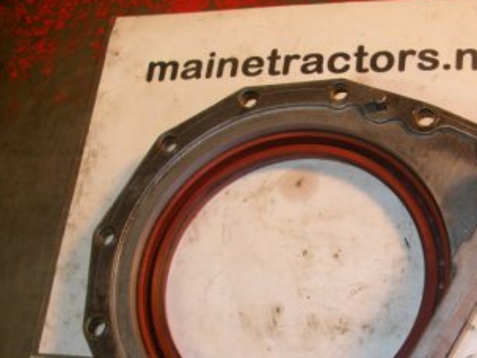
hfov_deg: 34.0
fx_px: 772
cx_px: 325
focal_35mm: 56
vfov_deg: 25.9
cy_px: 247
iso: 200
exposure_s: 1/40
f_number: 3.3
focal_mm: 6.3
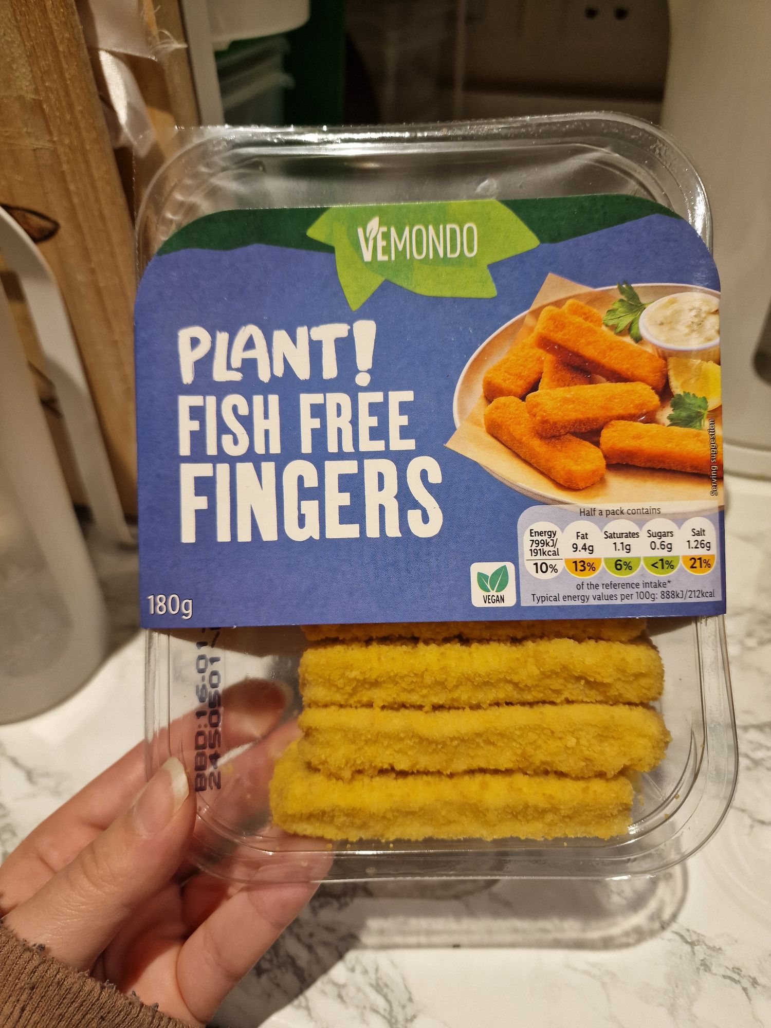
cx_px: 386
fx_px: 683
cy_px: 514
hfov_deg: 58.9
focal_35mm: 23
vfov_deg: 73.9
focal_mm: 6.4
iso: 200
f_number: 1.8
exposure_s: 1/100
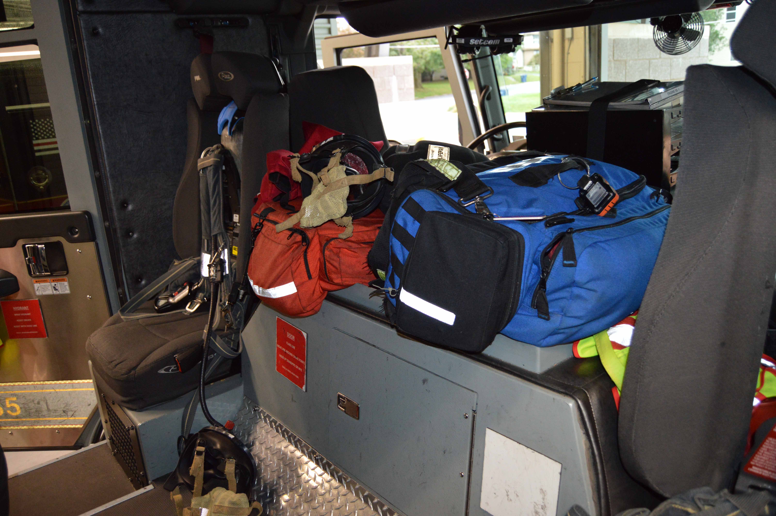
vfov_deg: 47.8
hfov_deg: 67.4
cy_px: 258
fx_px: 581
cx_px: 388
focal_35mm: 27
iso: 1400
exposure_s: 1/60
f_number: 3.5
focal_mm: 18
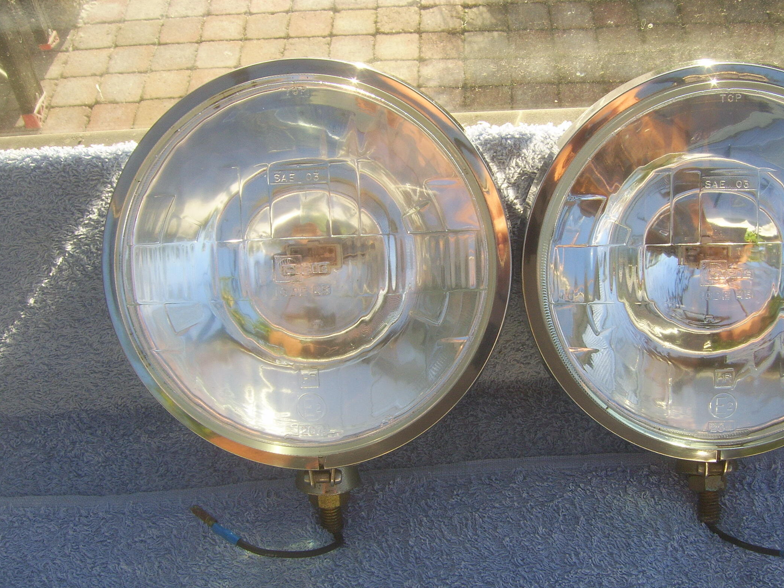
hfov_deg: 40.3
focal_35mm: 47
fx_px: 1064
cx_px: 464
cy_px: 304
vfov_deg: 30.9
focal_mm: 7.8
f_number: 5.7
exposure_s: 1/100
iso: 50
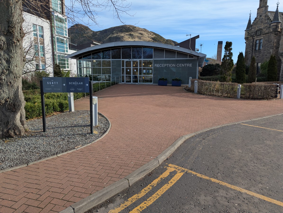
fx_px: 197
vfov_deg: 56.9
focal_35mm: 24
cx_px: 142
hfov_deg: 71.5
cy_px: 106
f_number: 1.85
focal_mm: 6.81
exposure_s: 1/1397
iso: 46
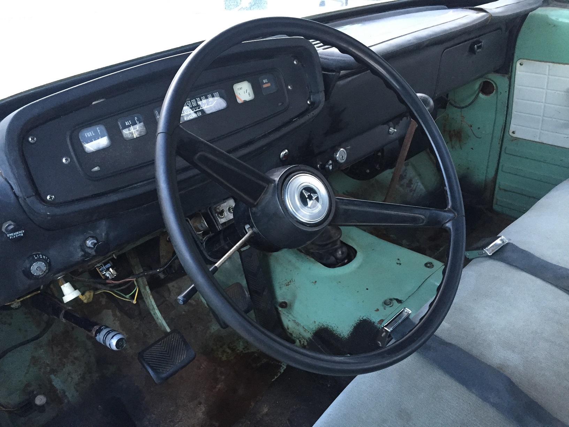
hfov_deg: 61.7
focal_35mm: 29
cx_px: 284
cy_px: 214
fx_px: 477
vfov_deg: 48.2
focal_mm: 4.15
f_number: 2.2
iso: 200
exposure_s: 1/30
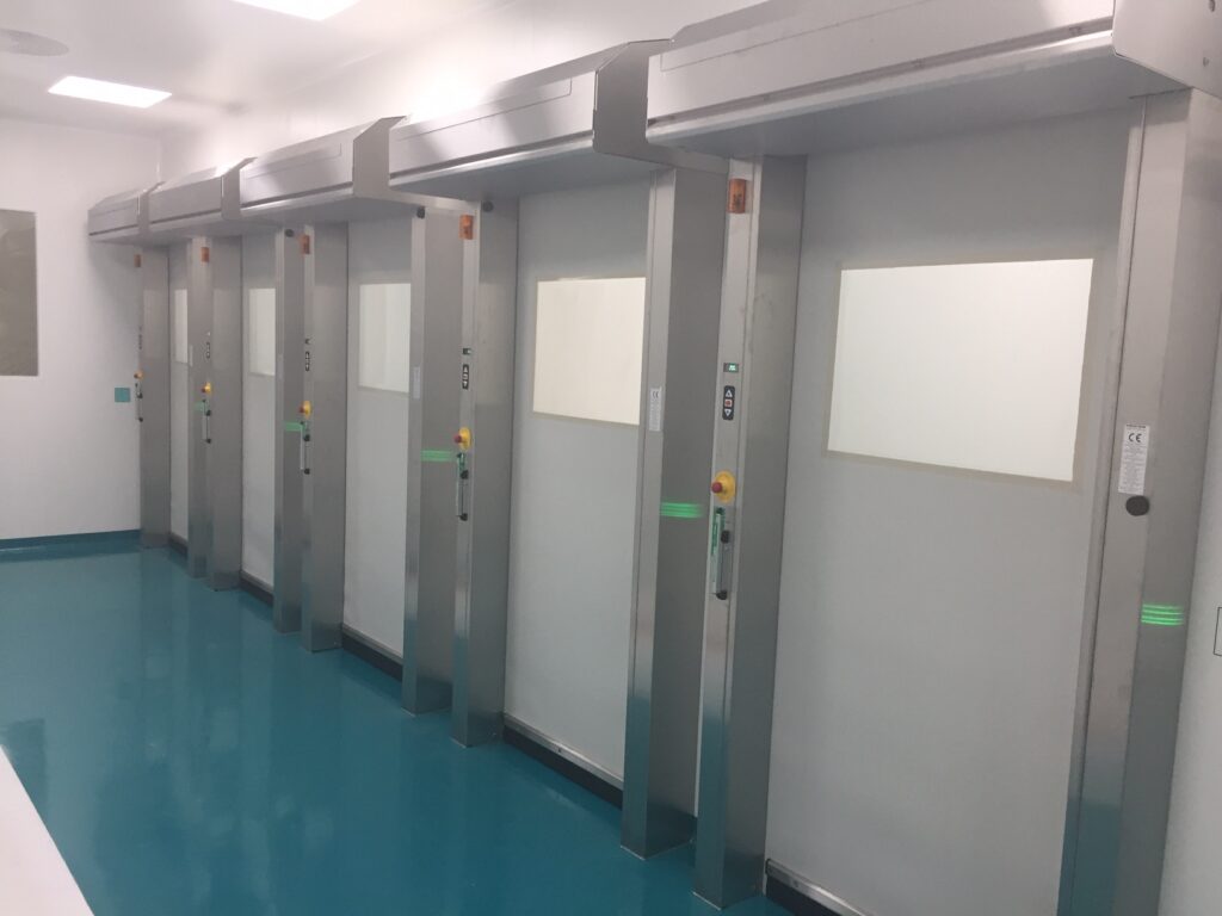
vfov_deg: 48.2
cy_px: 458
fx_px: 1024
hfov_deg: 61.7
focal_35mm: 29
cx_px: 611
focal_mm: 4.15
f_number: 2.2
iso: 40
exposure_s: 1/33
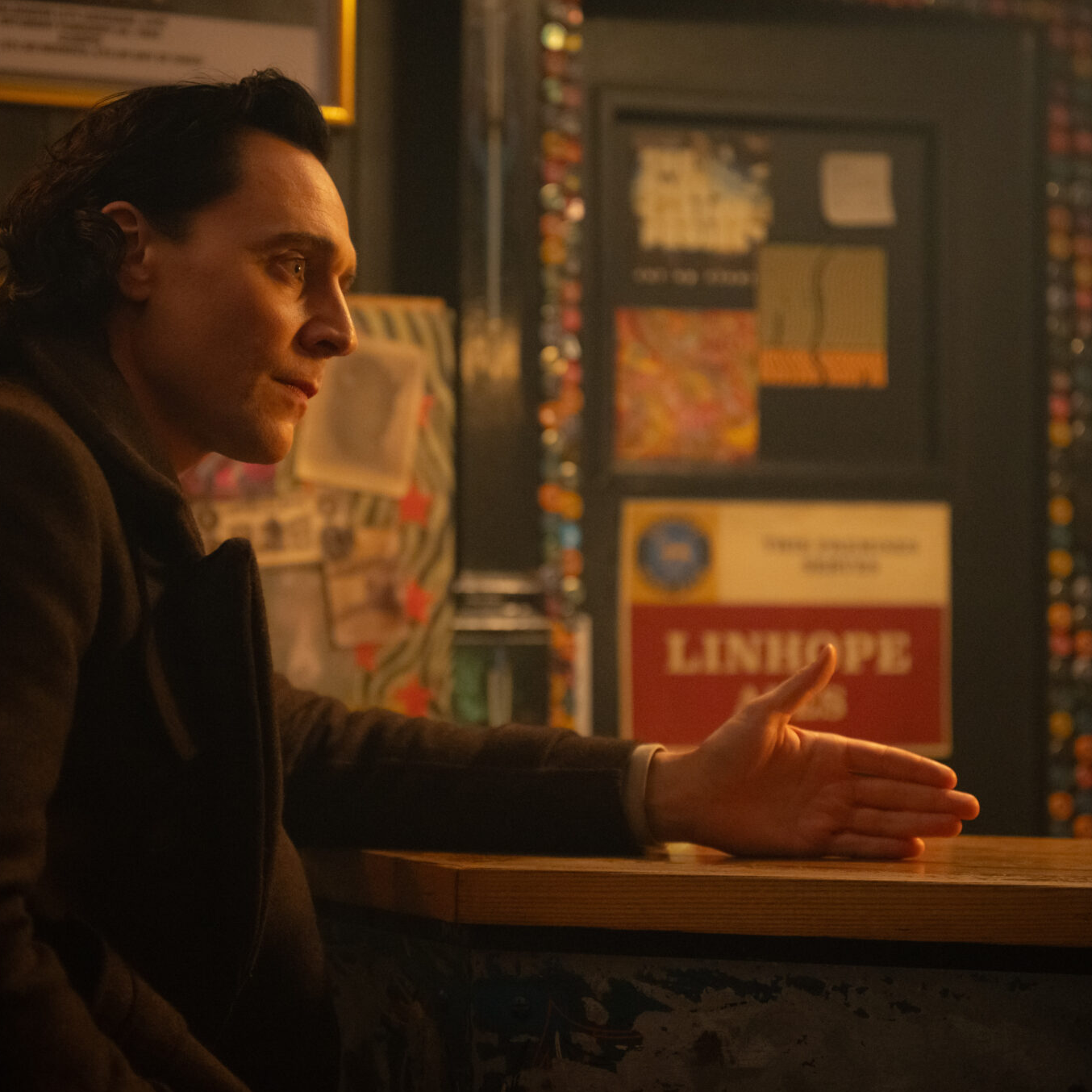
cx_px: 407
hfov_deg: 19.3
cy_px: 550
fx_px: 3212
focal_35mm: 90
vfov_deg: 19.3
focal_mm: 70
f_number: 2.8
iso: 4000
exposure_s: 1/200
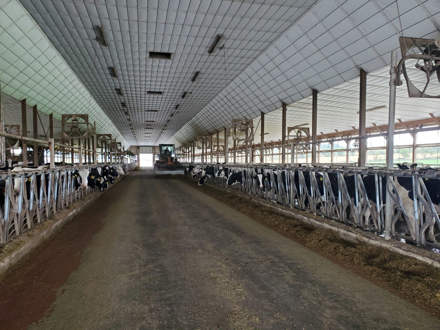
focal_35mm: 26
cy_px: 165
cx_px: 220
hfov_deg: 67.3
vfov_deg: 53.1
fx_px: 330
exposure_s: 1/39
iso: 160
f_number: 2.4
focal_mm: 4.3
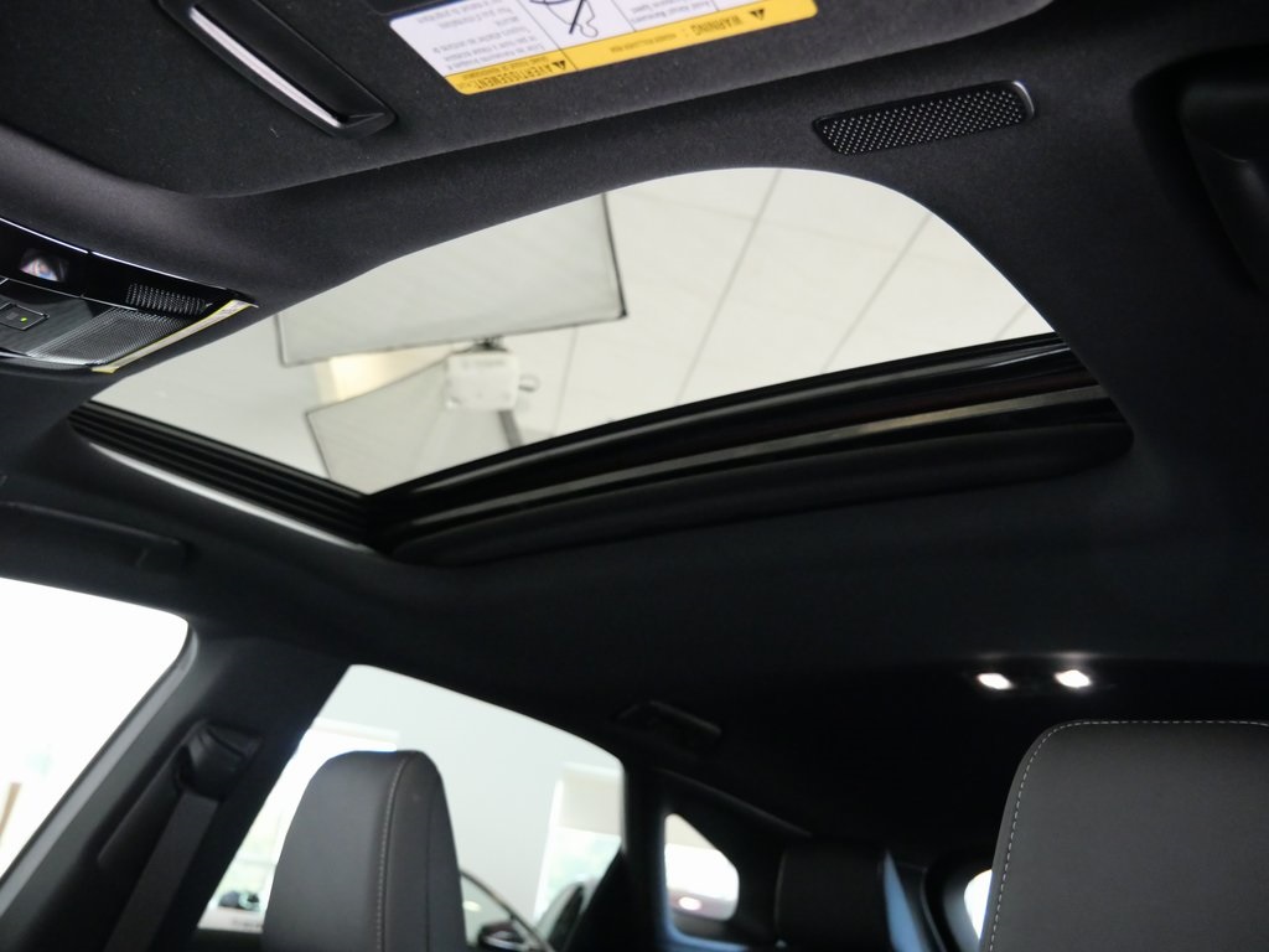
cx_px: 634
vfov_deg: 46.8
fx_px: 1100
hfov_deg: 60.0
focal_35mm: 30
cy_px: 476
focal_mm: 15
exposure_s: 1/30
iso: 3200
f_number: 3.7
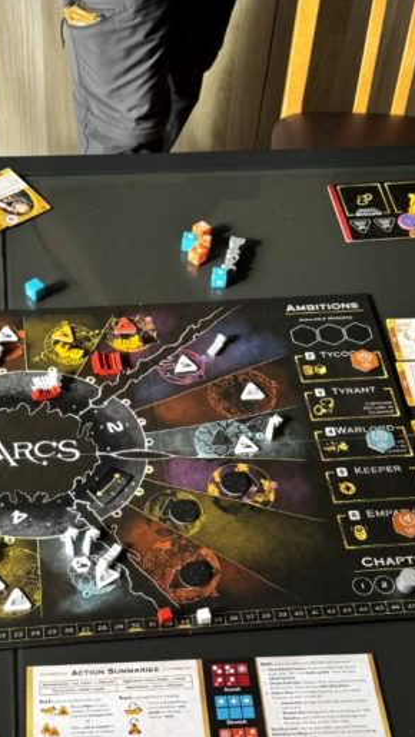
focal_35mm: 52
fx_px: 1016
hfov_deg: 23.0
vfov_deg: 39.4
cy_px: 489
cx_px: 146
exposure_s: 1/263
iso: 64
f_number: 1.78
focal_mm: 6.76
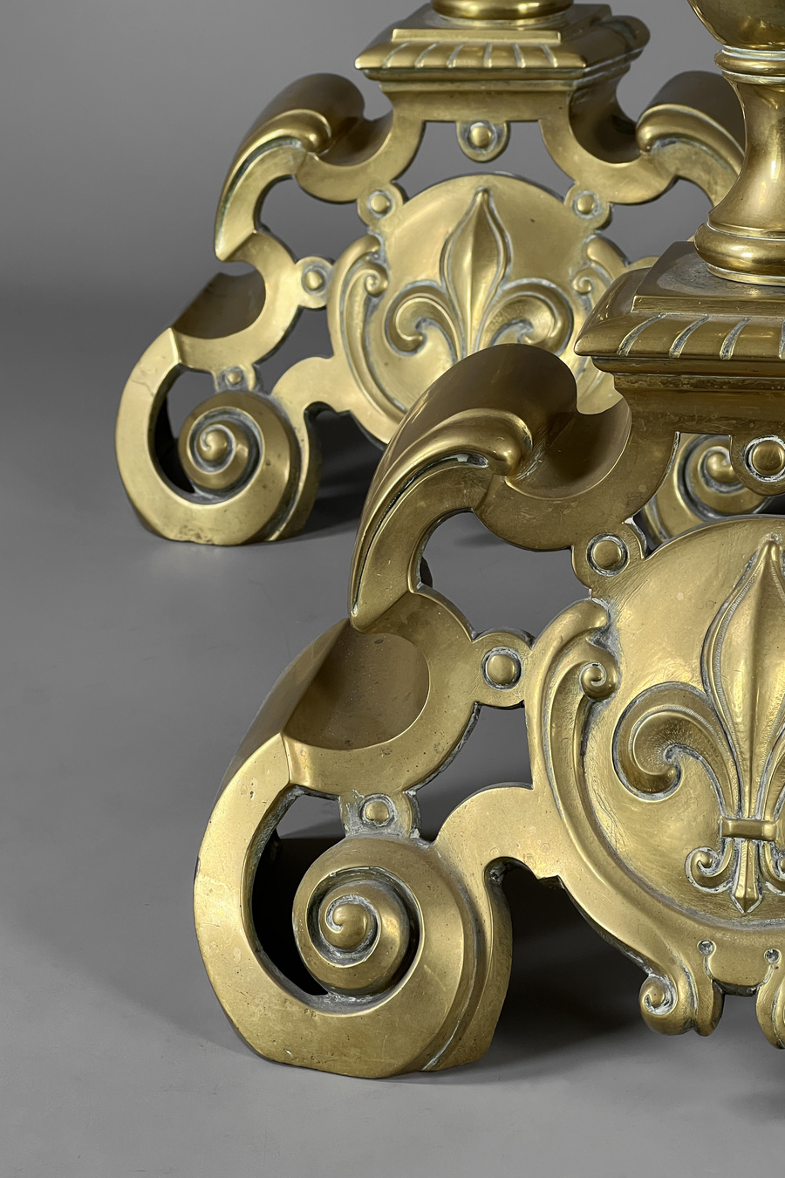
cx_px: 432
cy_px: 591
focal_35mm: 81
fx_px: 2649
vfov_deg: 25.1
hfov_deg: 16.9
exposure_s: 1/99
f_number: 2.8
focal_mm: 9
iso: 160
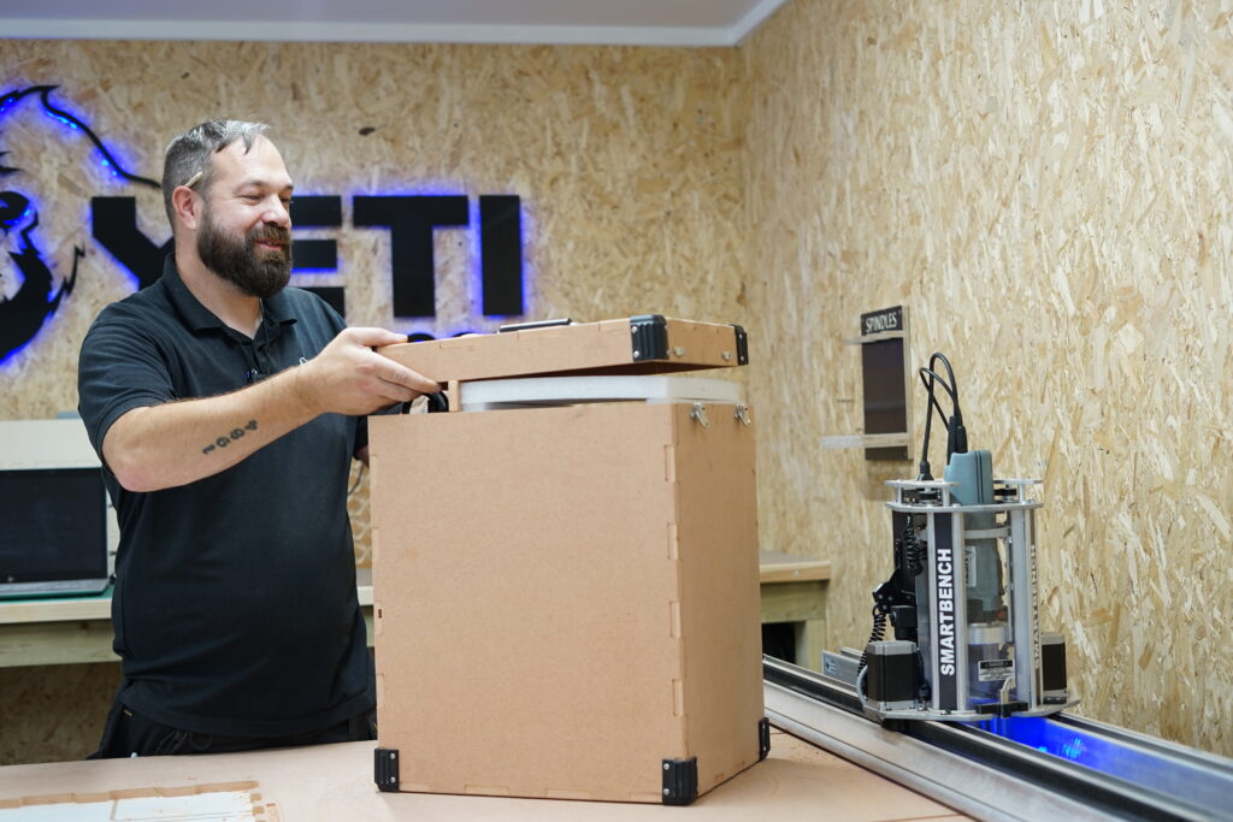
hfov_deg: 39.6
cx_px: 616
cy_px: 411
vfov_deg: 27.0
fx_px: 1713
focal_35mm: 50
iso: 320
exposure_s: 1/50
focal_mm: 50
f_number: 3.2
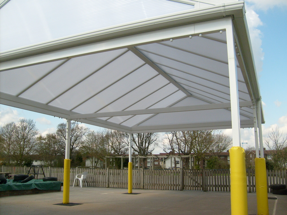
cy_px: 108
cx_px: 144
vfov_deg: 40.7
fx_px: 290
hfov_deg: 52.6
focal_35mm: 35
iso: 80
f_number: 7.1
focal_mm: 5.8
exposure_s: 1/250
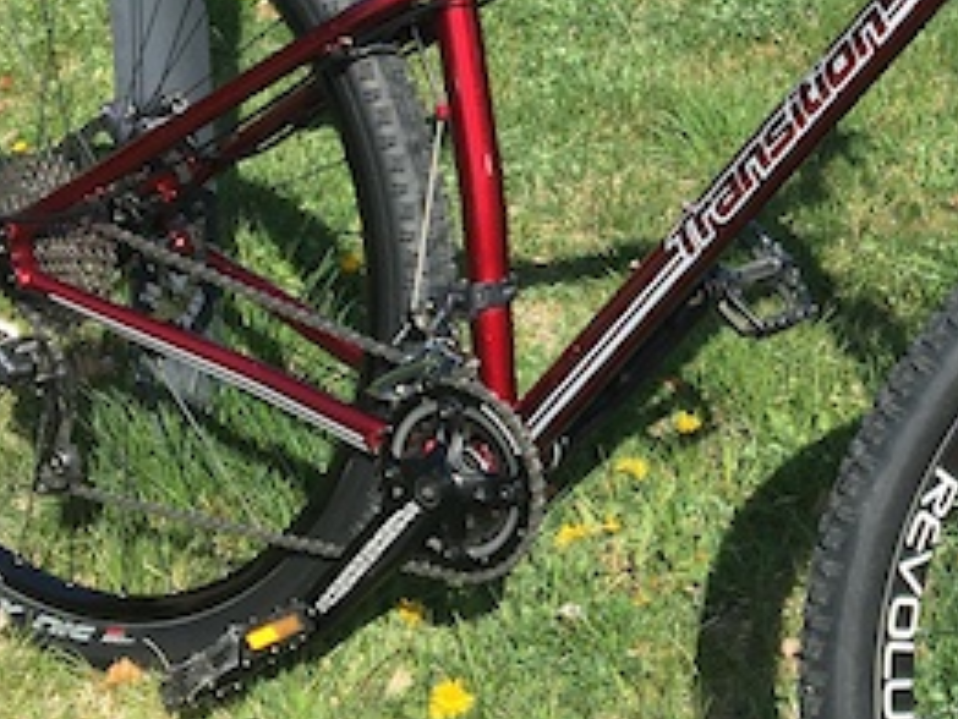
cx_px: 951
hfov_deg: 21.3
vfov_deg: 16.6
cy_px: 231
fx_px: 2464
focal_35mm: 89
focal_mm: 4.15
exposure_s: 1/1166
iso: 25
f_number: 2.2
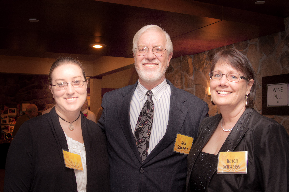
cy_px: 96
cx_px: 144
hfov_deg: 46.4
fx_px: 337
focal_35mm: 42
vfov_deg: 31.8
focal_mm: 28
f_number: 5.6
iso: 500
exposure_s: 1/60
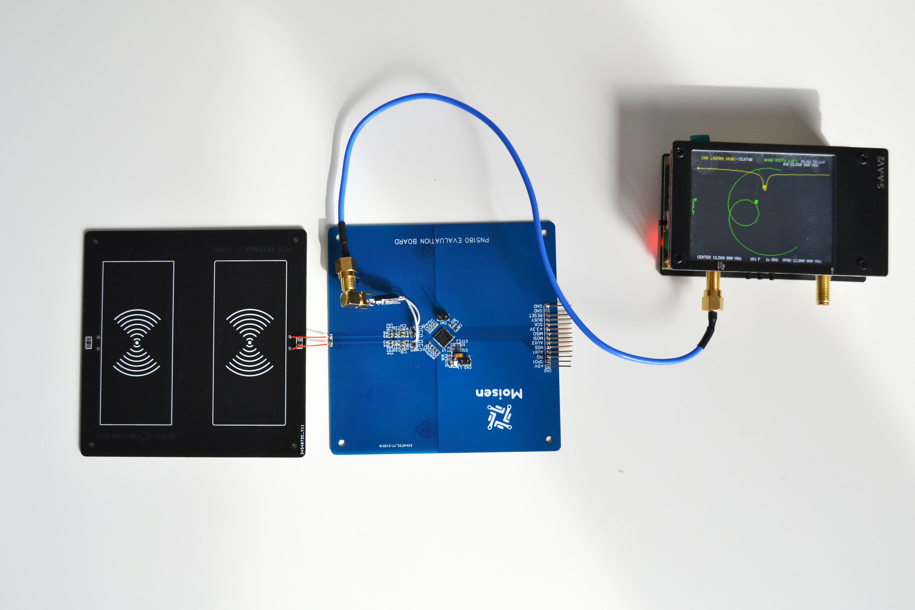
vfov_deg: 36.9
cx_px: 458
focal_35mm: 36
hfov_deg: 53.1
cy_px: 305
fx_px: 915
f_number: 5.6
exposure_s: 1/60
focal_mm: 24
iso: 220
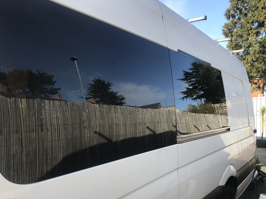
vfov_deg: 44.1
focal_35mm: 32
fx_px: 246
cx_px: 143
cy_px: 108
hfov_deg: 56.8
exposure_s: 1/587
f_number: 1.8
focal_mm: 3.99
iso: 20
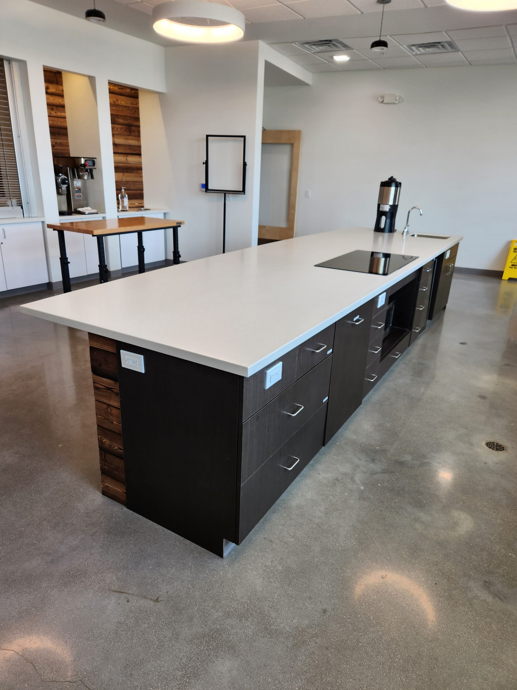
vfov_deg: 73.9
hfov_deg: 58.9
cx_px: 258
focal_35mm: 23
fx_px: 458
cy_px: 345
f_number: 1.8
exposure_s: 1/120
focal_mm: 5.4
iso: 80
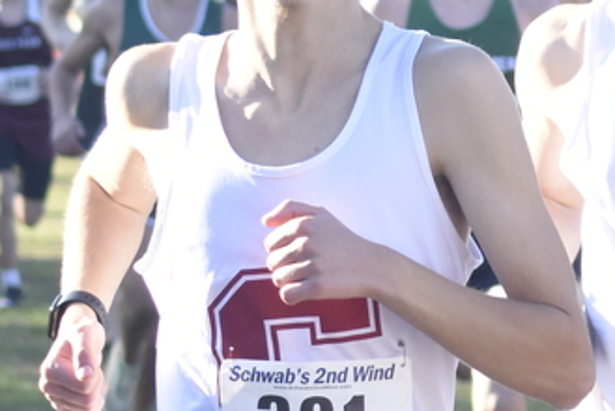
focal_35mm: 478
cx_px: 994
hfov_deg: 4.3
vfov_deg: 2.9
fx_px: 8173
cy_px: 450
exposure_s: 1/640
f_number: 6.3
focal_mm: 70
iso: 800
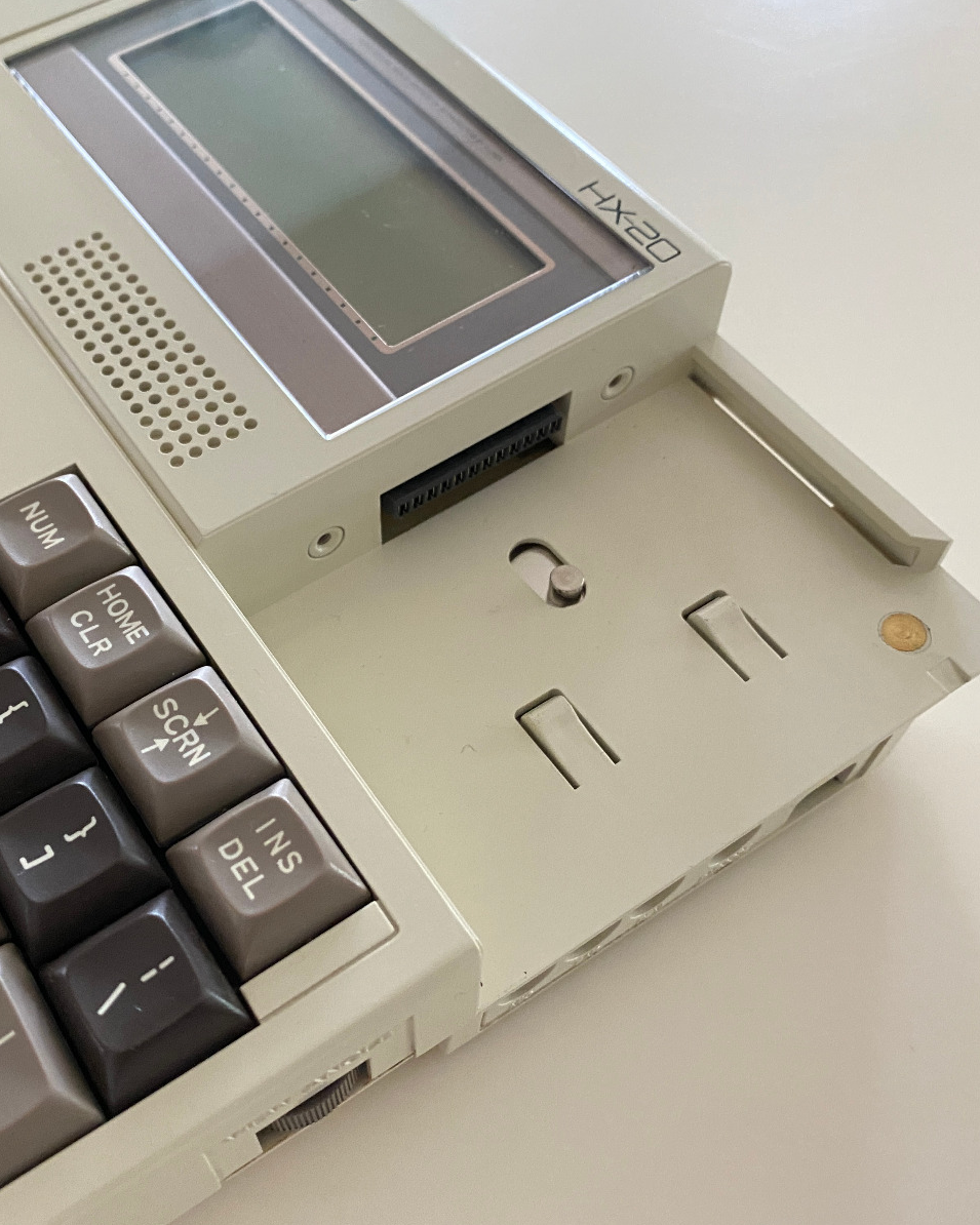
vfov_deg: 52.8
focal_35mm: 34
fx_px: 1233
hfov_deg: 42.8
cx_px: 334
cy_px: 614
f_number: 1.8
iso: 500
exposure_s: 1/60
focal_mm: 4.25
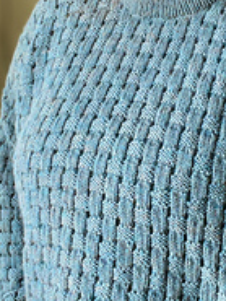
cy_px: 112
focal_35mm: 62
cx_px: 160
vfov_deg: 31.0
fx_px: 539
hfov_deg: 23.5
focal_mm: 2.71
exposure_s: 1/63
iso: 100
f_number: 2.2
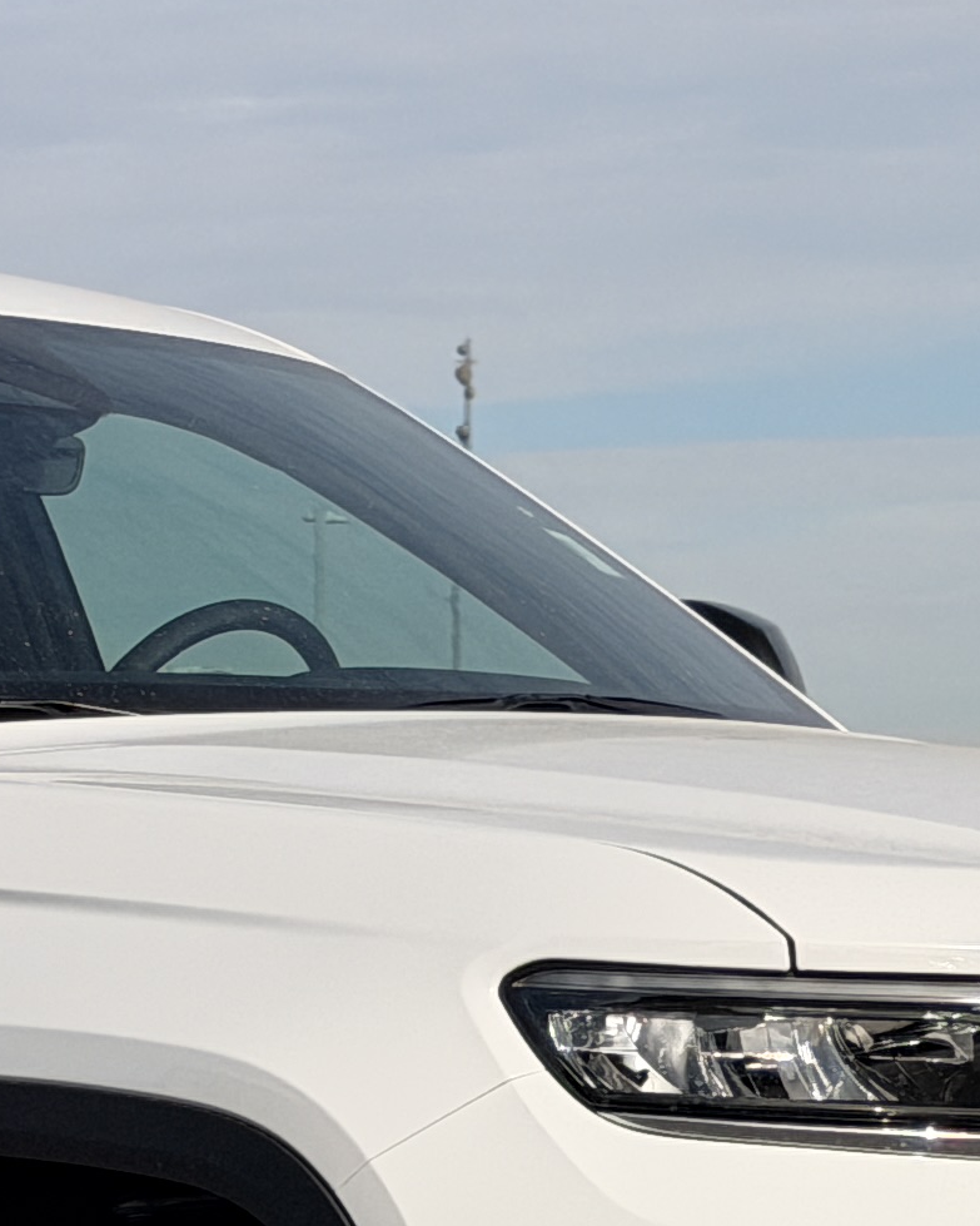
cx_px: -74
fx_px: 6998
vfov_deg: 9.9
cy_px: 1157
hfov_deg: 8.0
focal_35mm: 193
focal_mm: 6.76
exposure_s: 1/7874
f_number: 1.78
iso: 64
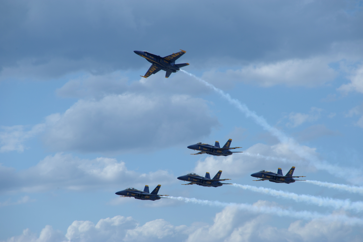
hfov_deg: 10.3
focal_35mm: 200
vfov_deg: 6.9
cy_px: 121
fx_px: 2015
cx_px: 182
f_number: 11
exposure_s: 1/500
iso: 200
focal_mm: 200
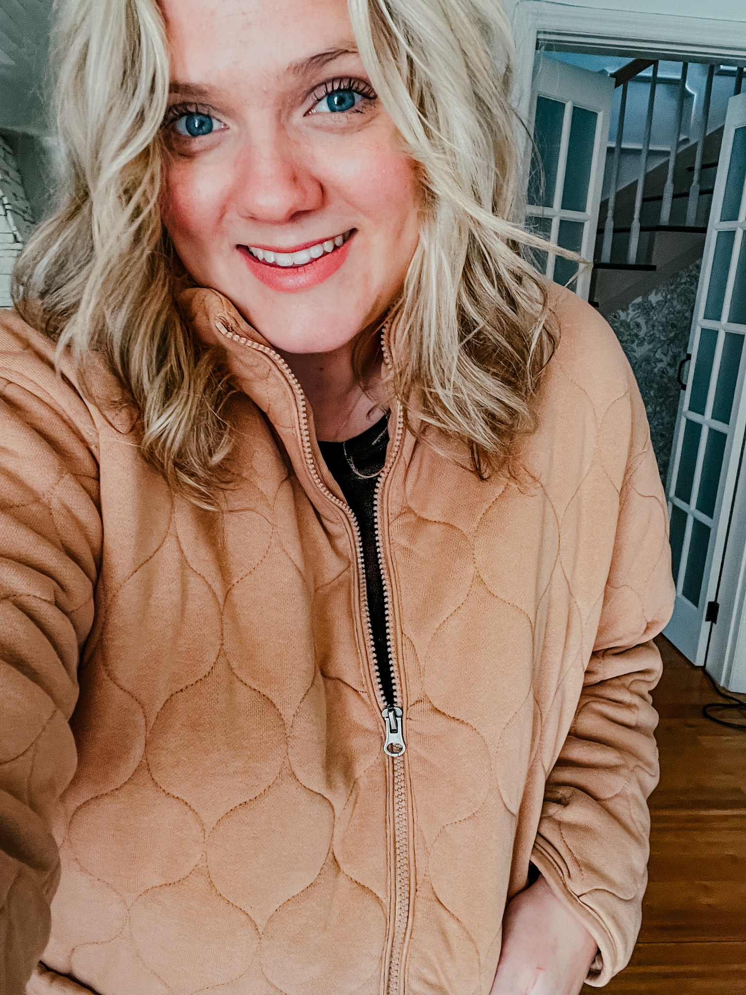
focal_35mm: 30
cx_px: 373
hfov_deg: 46.8
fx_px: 862
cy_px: 498
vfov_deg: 60.0
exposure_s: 1/60
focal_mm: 2.71
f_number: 2.2
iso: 250
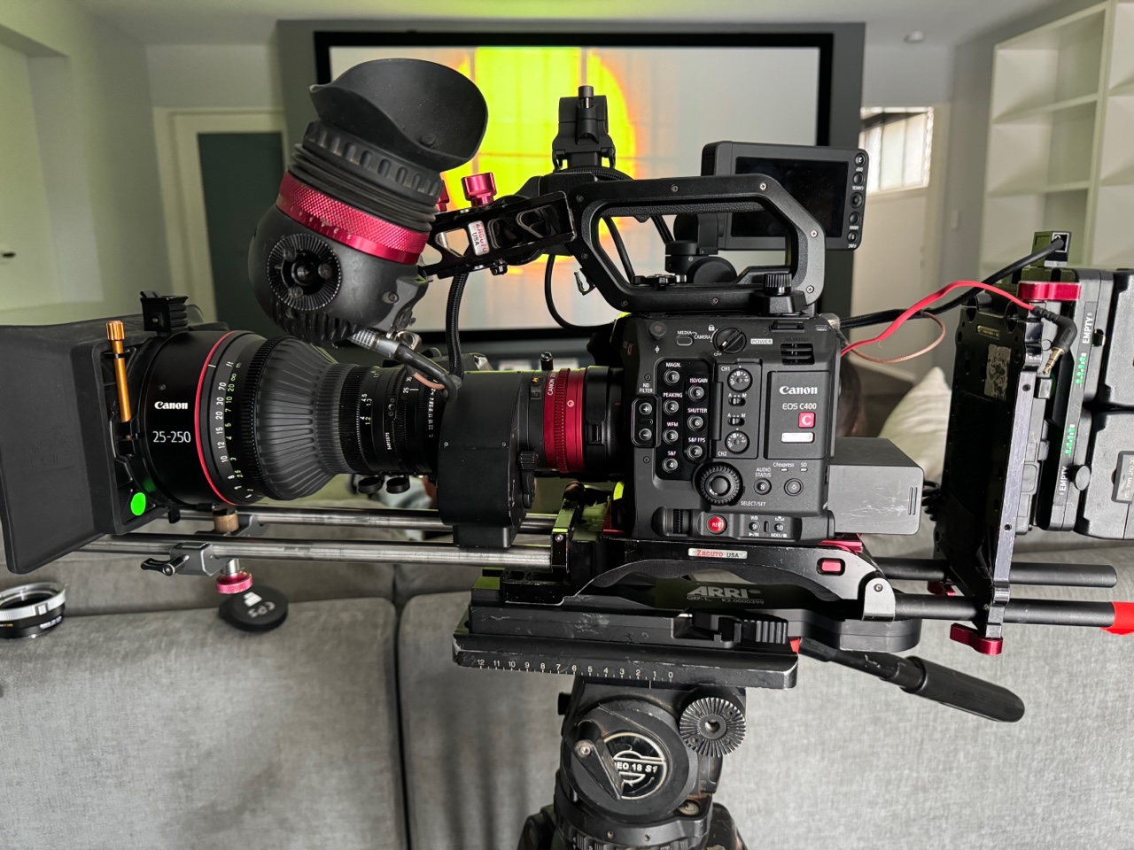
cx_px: 567
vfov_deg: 56.8
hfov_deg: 71.6
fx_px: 786
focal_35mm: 24
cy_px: 425
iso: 800
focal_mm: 6.76
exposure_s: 1/59
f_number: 1.78
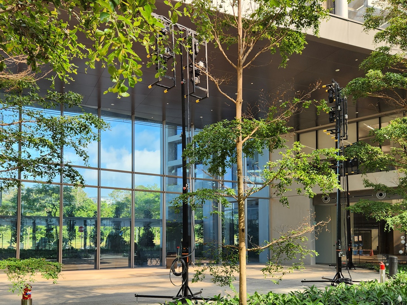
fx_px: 400
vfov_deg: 40.8
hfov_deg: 53.8
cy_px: 221
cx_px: 181
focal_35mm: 34
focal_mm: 5.4
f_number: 1.8
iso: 20
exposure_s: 1/196
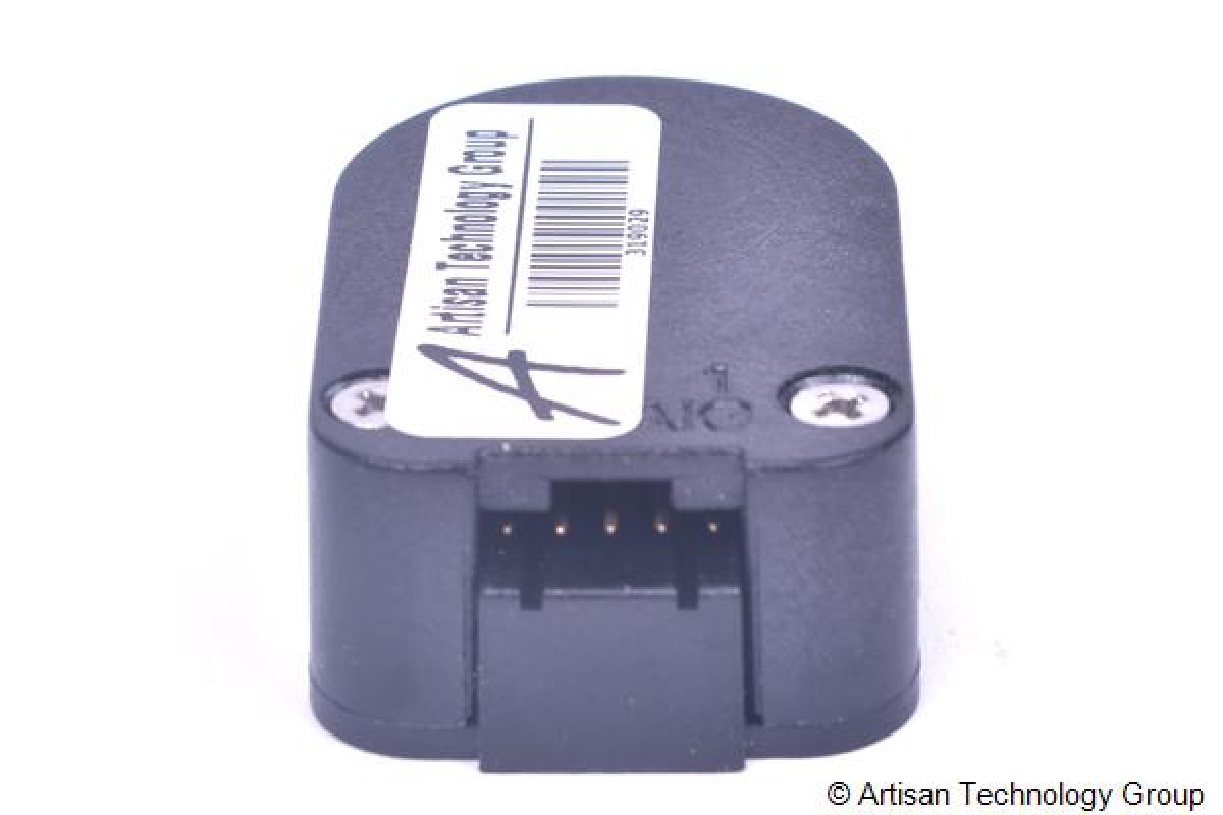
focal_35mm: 82
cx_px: 612
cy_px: 408
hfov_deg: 24.6
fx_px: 2802
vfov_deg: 16.6
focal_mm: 55
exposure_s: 1/200
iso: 200
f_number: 11
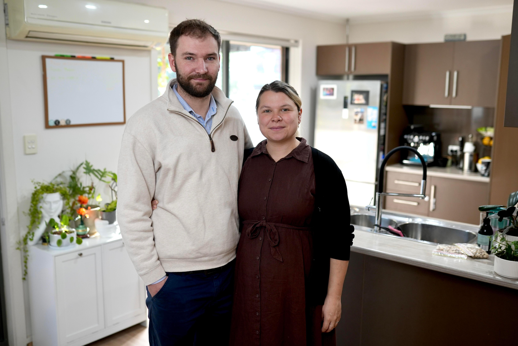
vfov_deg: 37.8
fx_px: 504
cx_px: 259
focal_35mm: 35
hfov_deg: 54.4
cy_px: 173
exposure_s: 1/200
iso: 250
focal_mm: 35
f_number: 2
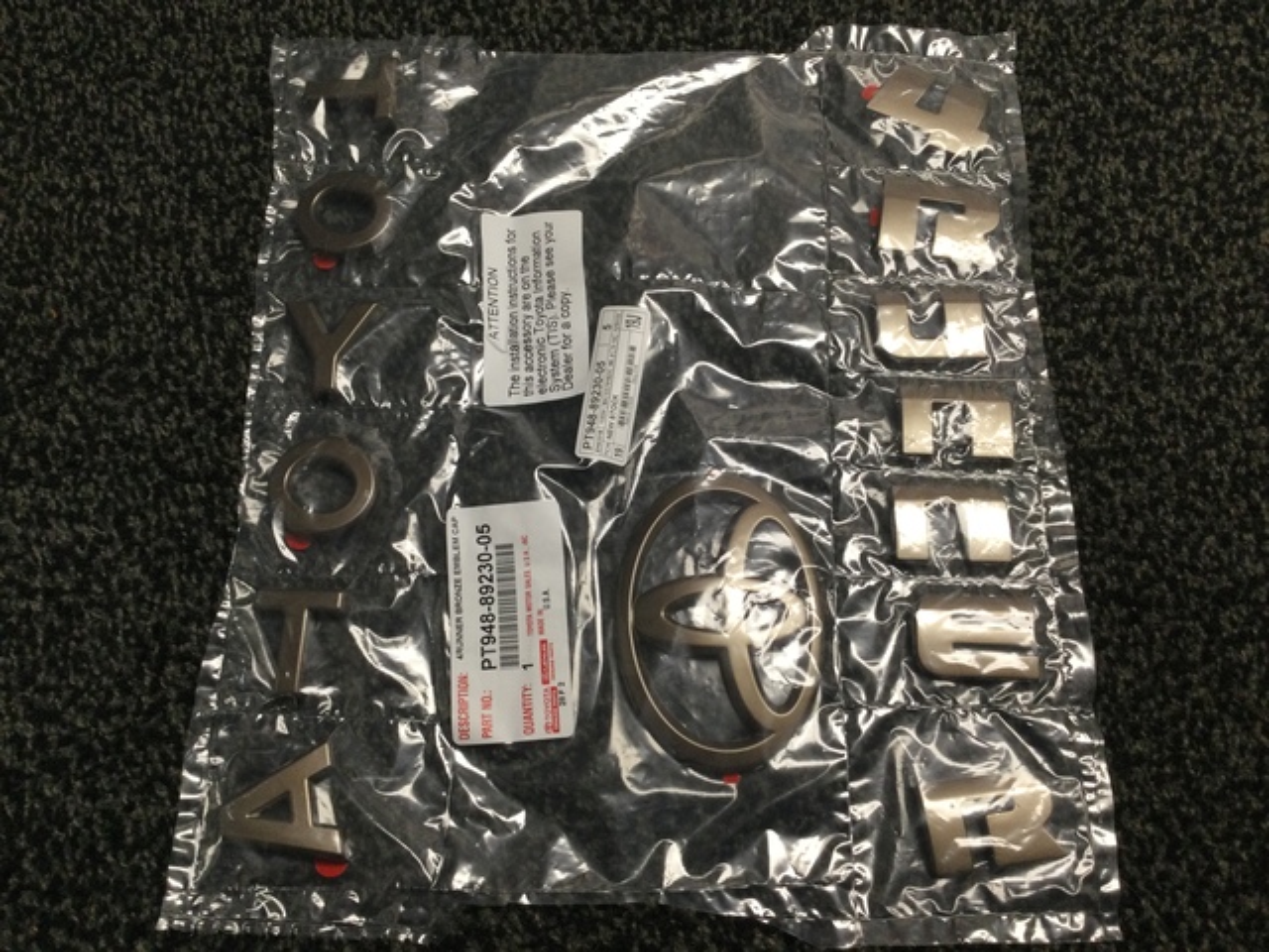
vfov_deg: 45.4
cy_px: 476
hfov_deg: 58.4
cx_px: 634
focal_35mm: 31
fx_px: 1136
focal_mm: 3.3
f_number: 2.4
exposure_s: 1/30
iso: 64
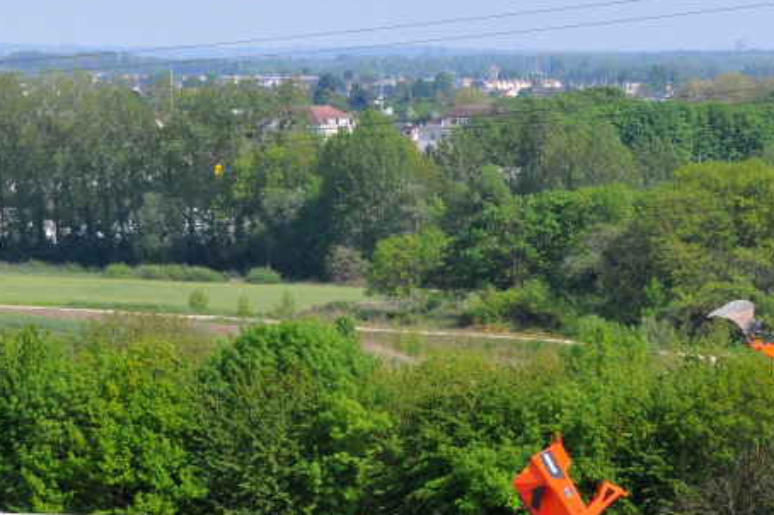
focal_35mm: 317
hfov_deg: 6.5
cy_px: 613
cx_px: -186
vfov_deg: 4.3
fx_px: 6810
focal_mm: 80
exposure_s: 1/400
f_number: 14
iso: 640
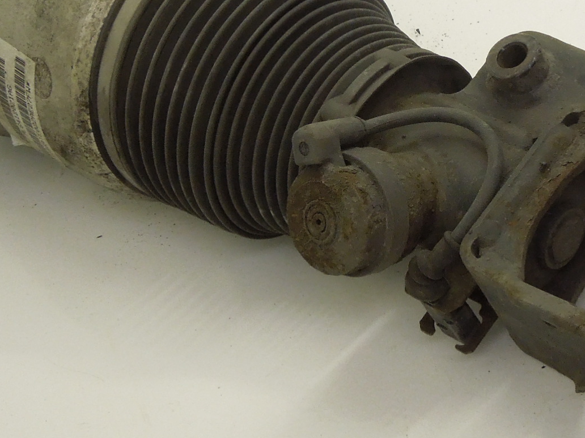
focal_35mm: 98
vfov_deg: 15.1
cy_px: 152
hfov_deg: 19.9
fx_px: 1656
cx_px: 424
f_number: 3.8
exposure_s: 1/40
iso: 400
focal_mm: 7
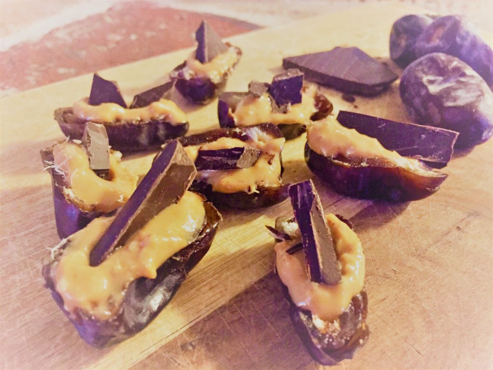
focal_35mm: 29
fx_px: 413
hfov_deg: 61.7
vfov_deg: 48.2
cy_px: 185
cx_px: 246
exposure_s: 1/17
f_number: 2.2
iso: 640
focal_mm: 4.15
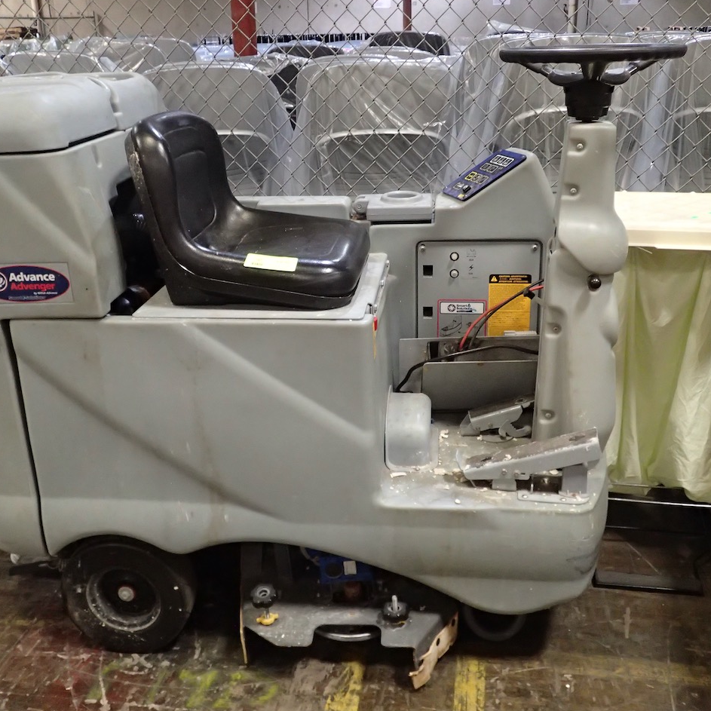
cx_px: 341
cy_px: 351
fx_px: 837
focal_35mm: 36
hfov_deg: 46.0
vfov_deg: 46.0
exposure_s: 1/30
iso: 640
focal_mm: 5.5
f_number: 2.3
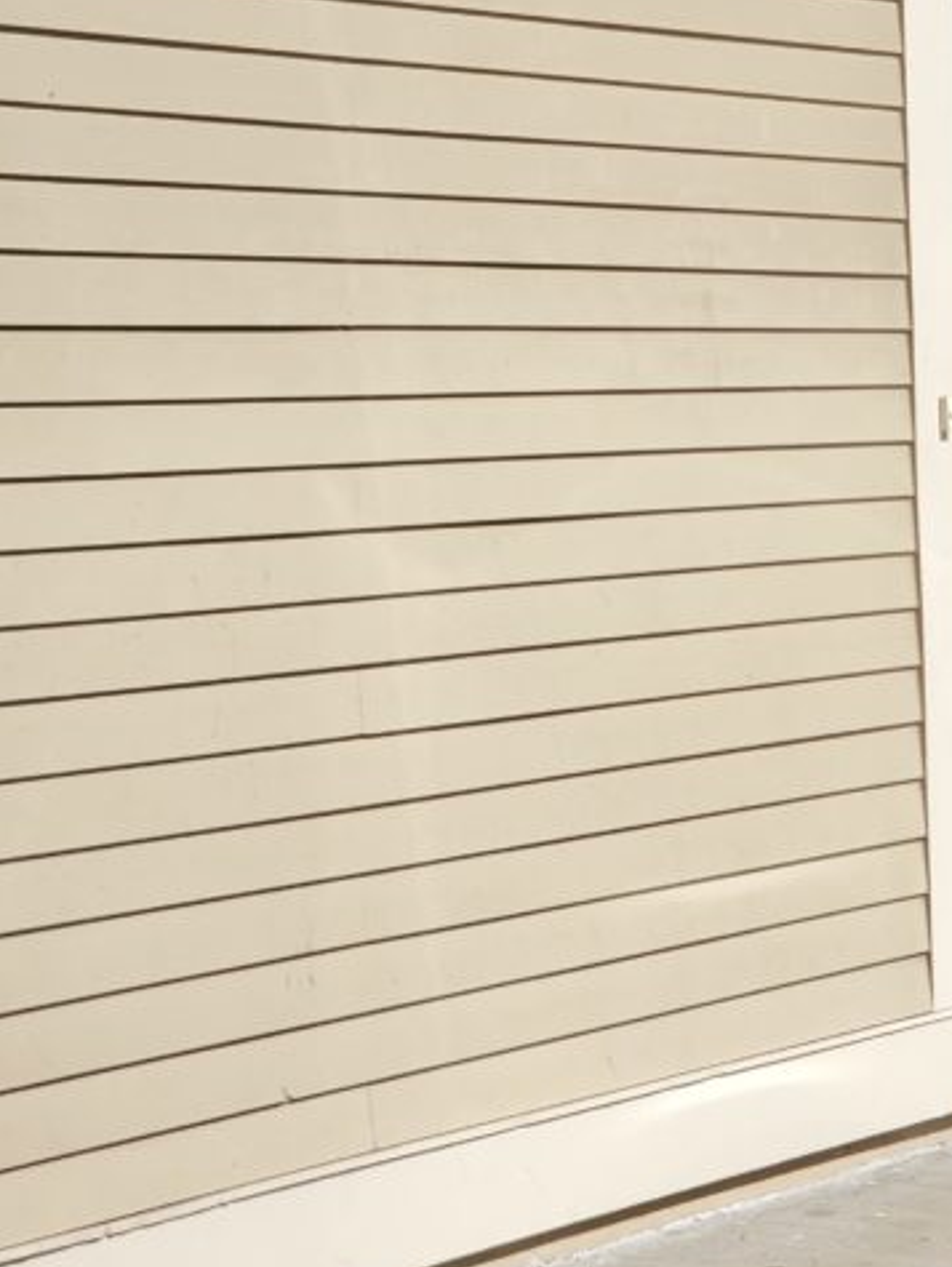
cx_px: 893
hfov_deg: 13.1
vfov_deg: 17.2
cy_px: 53
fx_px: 4101
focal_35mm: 112
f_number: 2.4
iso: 50
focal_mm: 6
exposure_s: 1/1096
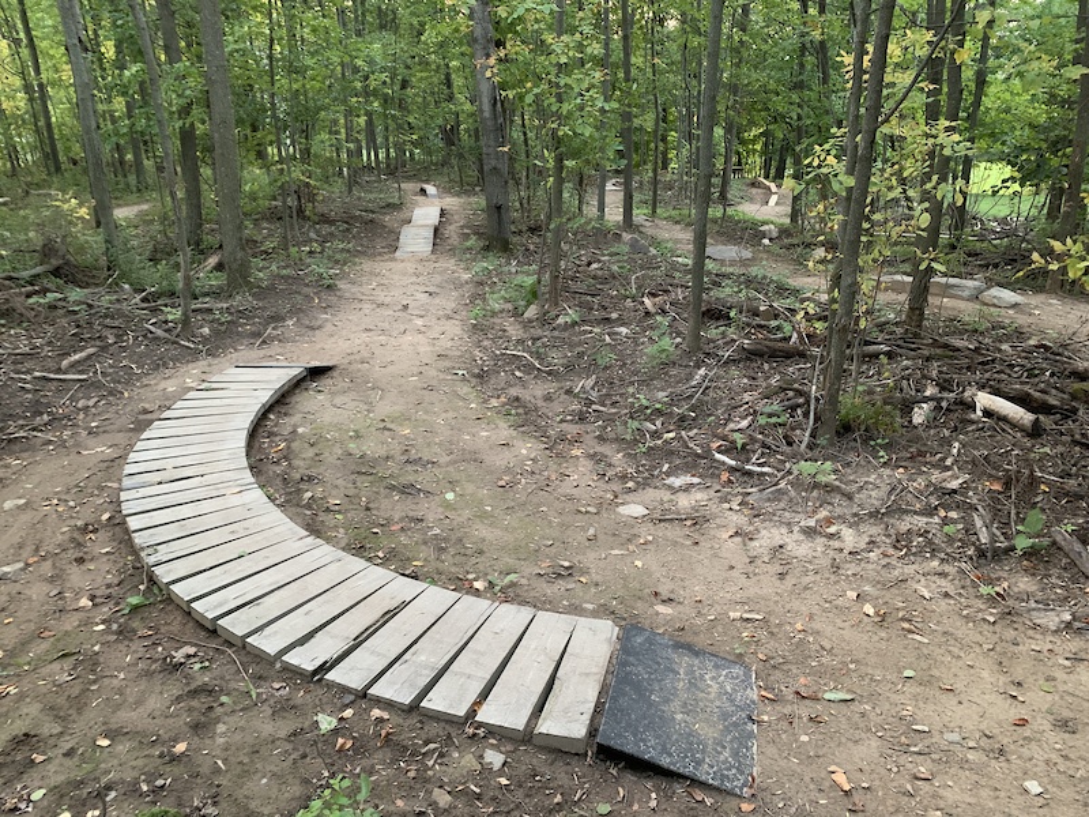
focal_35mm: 26
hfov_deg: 67.3
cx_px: 544
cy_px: 408
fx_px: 818
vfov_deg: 53.1
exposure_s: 1/30
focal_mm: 4.25
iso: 500
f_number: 1.8
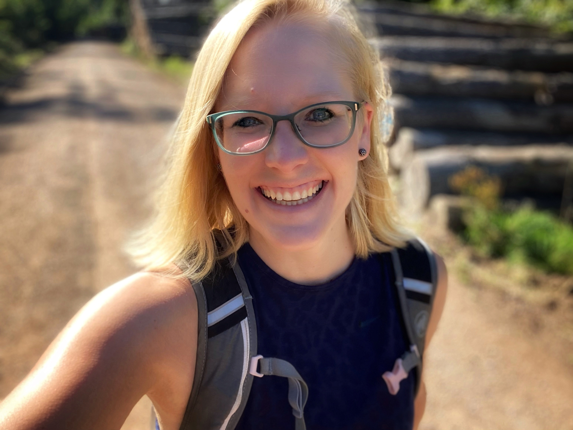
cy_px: 215
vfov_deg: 46.8
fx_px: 497
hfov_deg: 60.0
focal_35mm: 30
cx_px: 286
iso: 25
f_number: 2.2
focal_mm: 2.71
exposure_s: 1/180
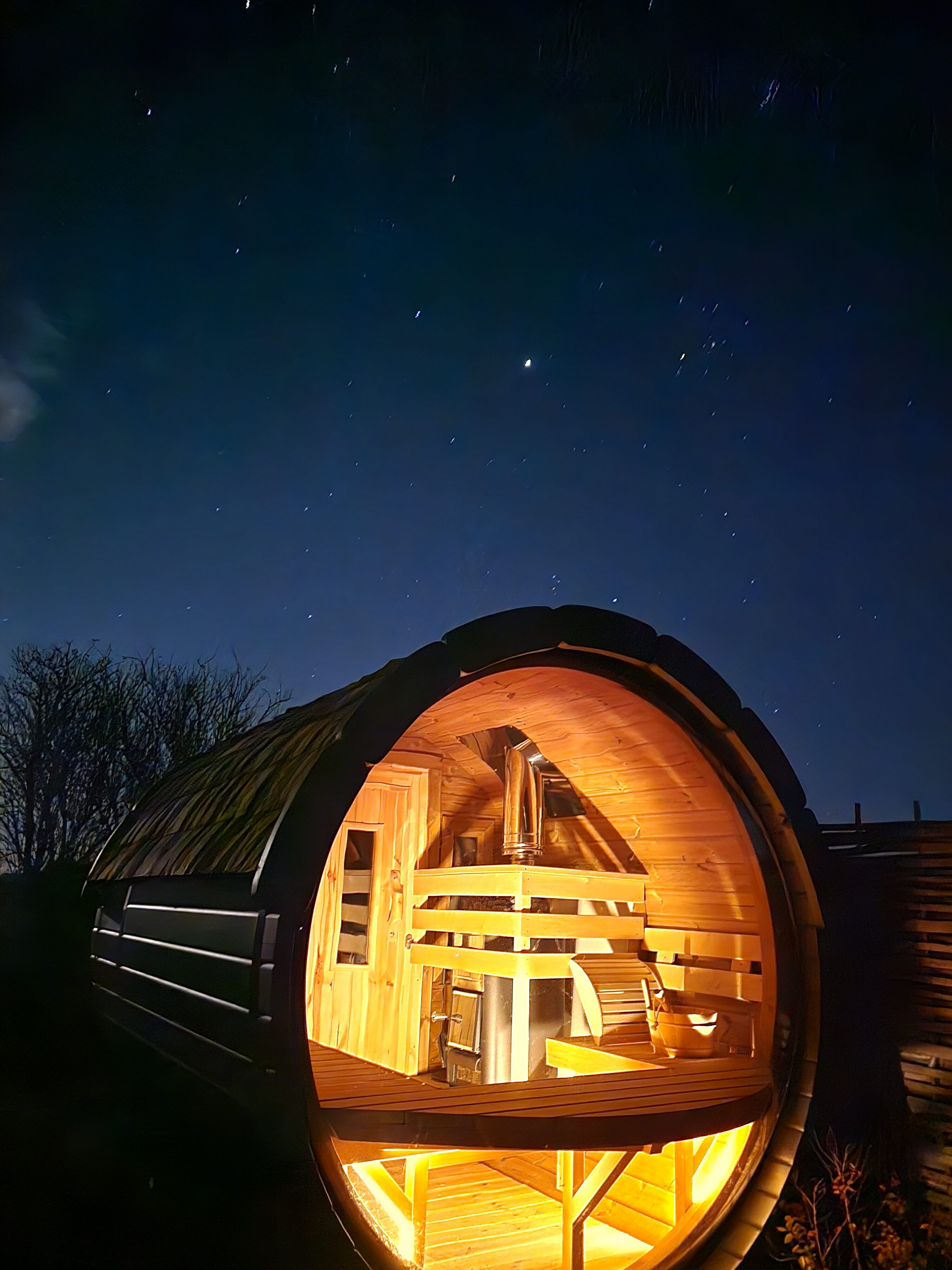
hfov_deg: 58.9
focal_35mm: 23
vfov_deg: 73.9
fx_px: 843
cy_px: 635
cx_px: 476
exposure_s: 1/2
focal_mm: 6.3
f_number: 1.7
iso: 3200
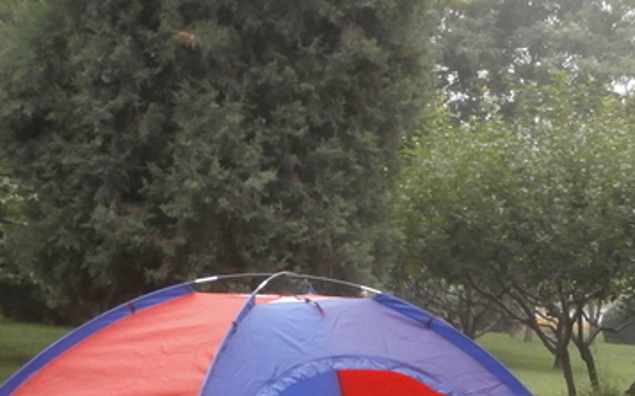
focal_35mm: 88
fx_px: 1523
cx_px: 401
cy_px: 410
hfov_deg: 23.5
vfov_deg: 14.6
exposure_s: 1/500
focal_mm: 6.67
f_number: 3.9
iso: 250
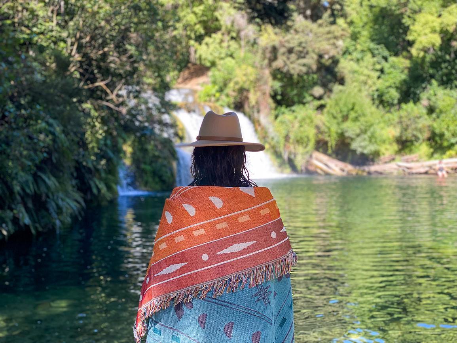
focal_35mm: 52
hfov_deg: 36.8
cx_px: 228
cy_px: 172
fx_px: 686
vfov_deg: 28.0
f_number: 2
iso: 20
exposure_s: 1/140
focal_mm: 6
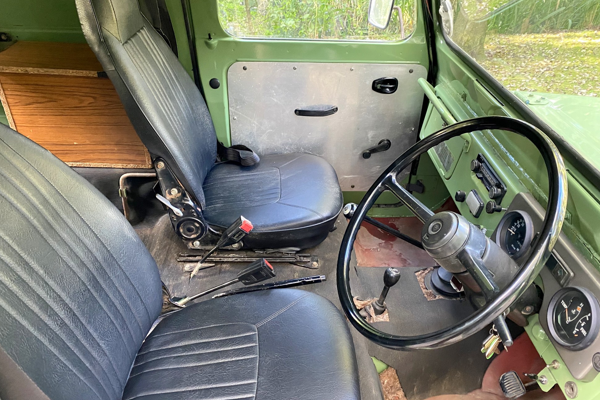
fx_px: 467
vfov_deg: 46.3
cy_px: 221
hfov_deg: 65.5
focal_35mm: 28
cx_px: 295
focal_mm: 4.25
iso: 500
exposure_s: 1/59
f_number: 1.8
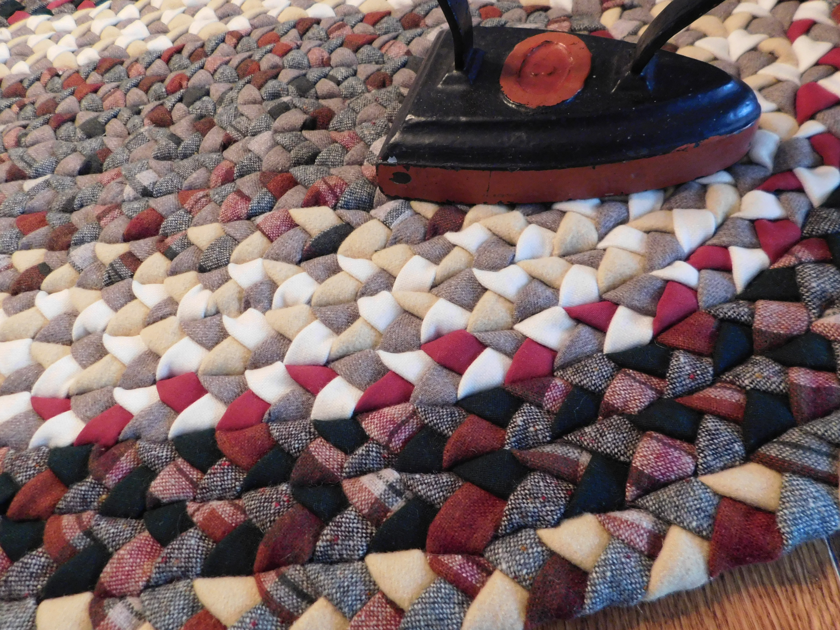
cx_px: 420
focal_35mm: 23
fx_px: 558
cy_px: 315
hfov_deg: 73.9
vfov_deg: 58.9
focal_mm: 4
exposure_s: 1/15
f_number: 3
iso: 400
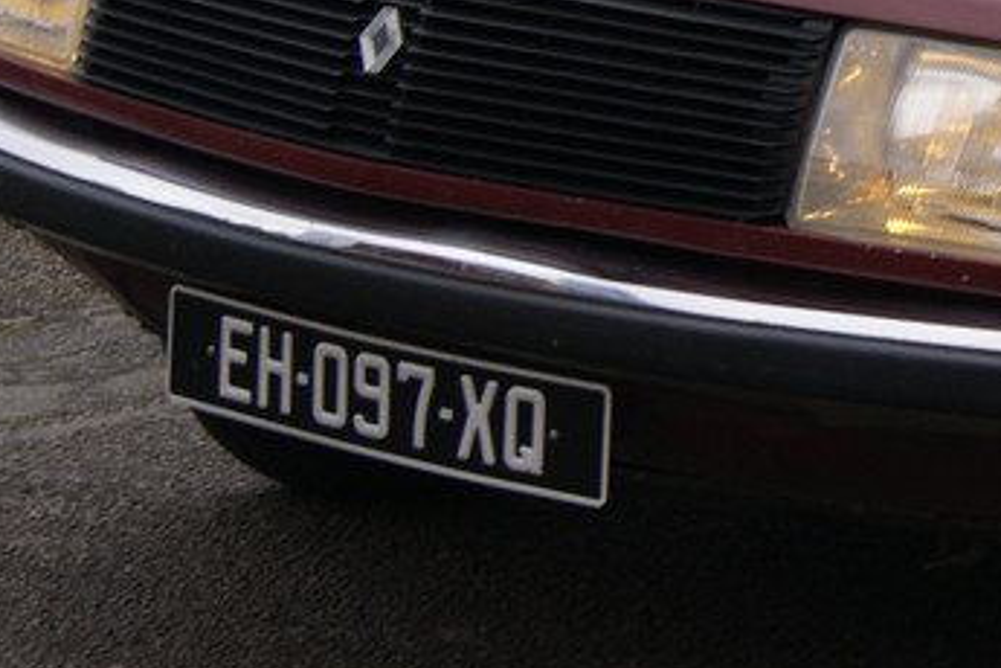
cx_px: 1419
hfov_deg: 10.9
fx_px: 5081
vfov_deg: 7.5
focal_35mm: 183
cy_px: -58
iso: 100
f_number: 9
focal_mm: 35
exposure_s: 1/80
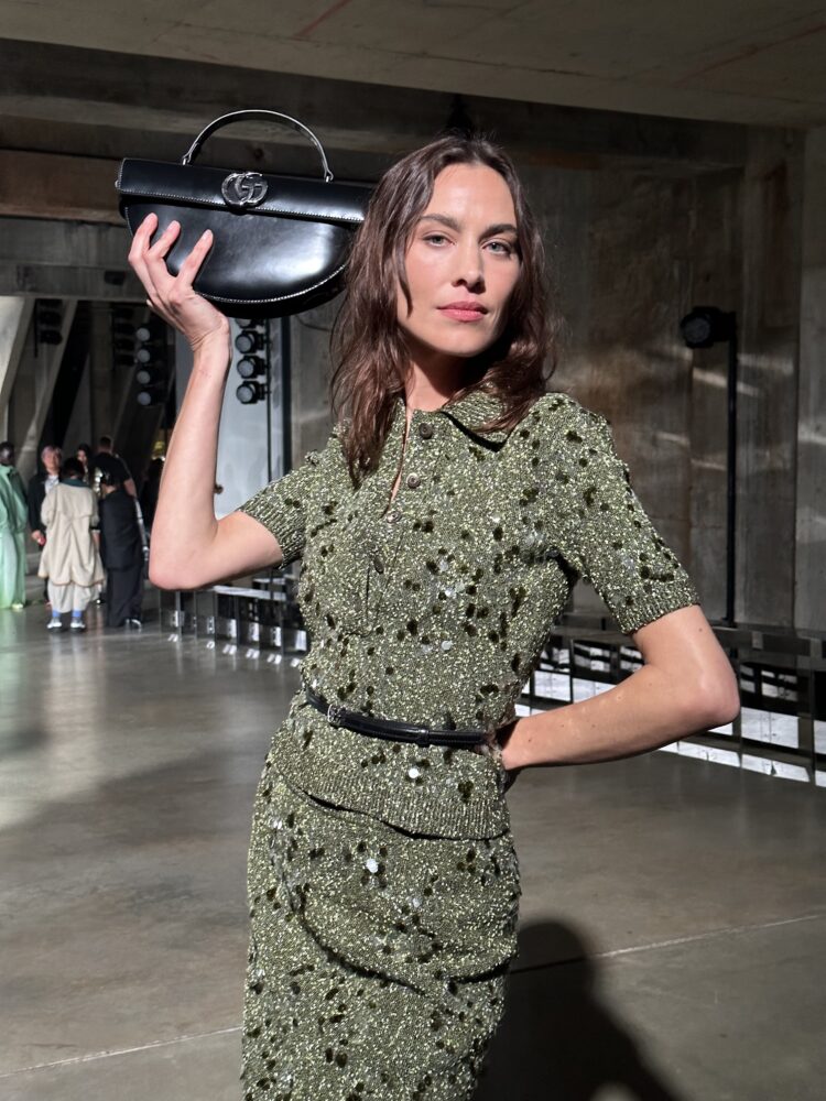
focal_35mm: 48
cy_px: 550
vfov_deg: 39.7
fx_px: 1527
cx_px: 413
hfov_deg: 30.3
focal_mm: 6.86
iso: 250
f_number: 1.78
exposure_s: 1/60
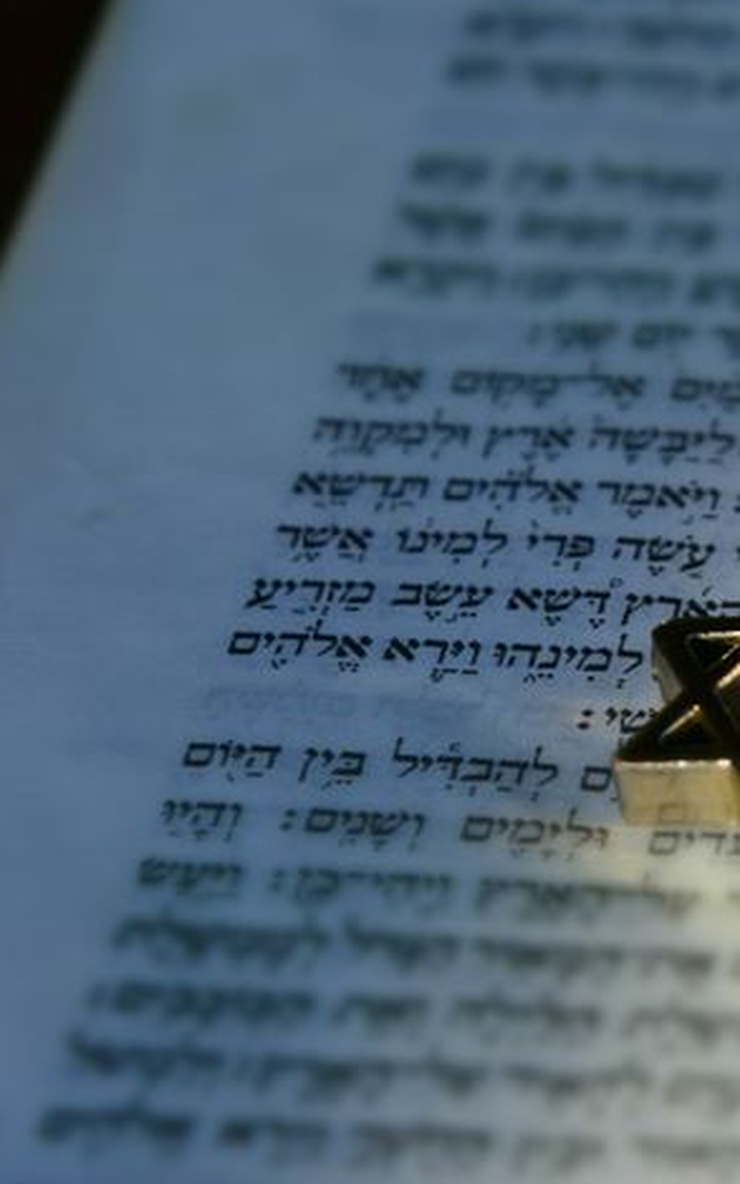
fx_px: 8844
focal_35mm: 274
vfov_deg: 7.7
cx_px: 808
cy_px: 600
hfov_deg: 4.8
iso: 200
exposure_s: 1/60
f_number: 10
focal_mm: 116
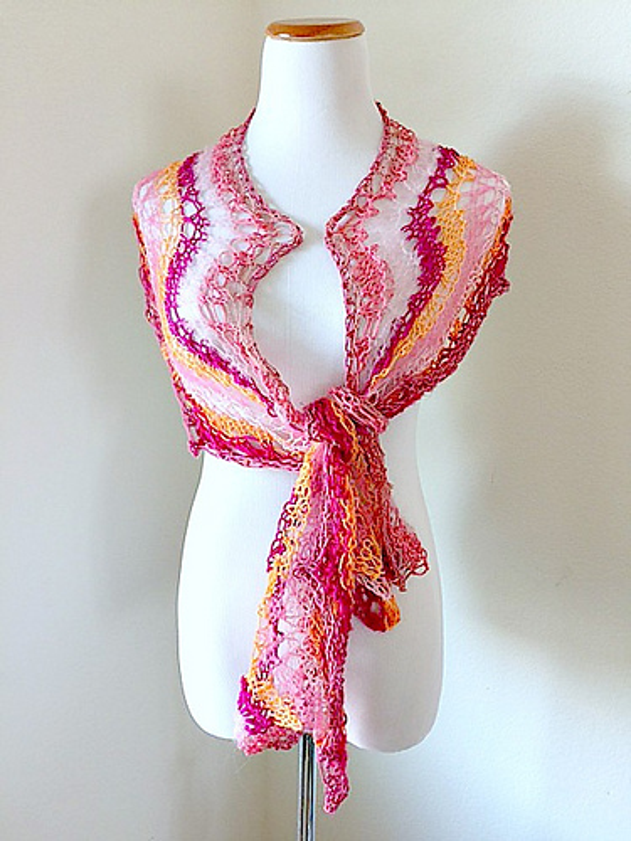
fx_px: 705
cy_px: 420
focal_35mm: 29
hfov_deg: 48.2
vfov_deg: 61.7
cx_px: 316
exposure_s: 1/15
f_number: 2.2
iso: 32
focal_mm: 4.15
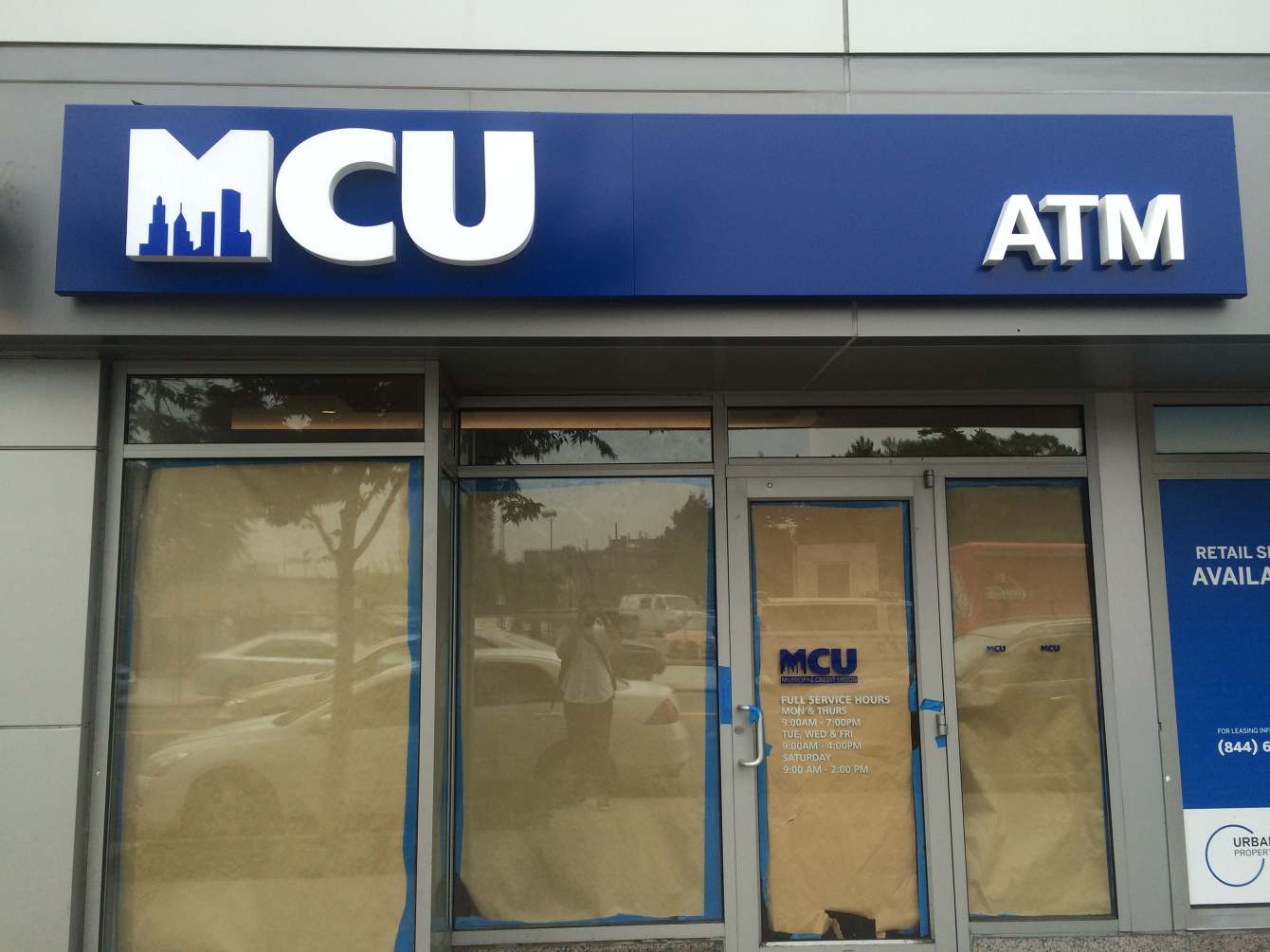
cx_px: 635
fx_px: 1064
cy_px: 476
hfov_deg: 61.7
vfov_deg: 48.2
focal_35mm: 29
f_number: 2.2
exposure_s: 1/526
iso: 32
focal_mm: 4.15
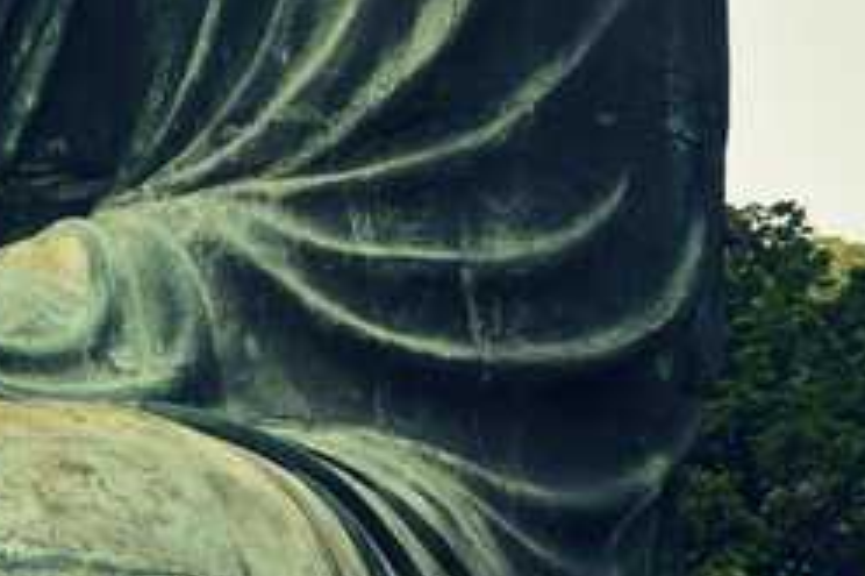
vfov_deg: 7.4
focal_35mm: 181
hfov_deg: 10.7
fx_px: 4346
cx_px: -670
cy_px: -346
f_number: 8
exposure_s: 1/250
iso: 140
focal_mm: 26
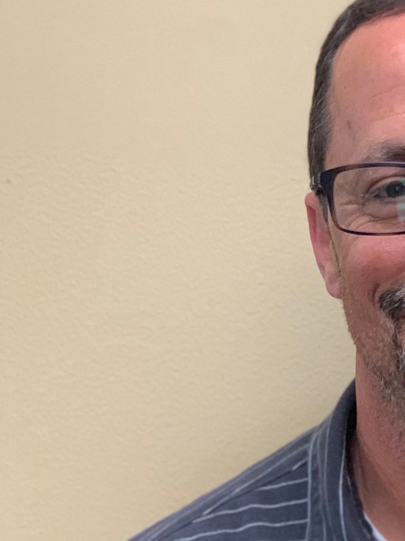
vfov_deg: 13.7
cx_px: 487
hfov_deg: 10.1
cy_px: 402
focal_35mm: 144
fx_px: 2246
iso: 200
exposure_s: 1/60
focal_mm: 6
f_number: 2.4
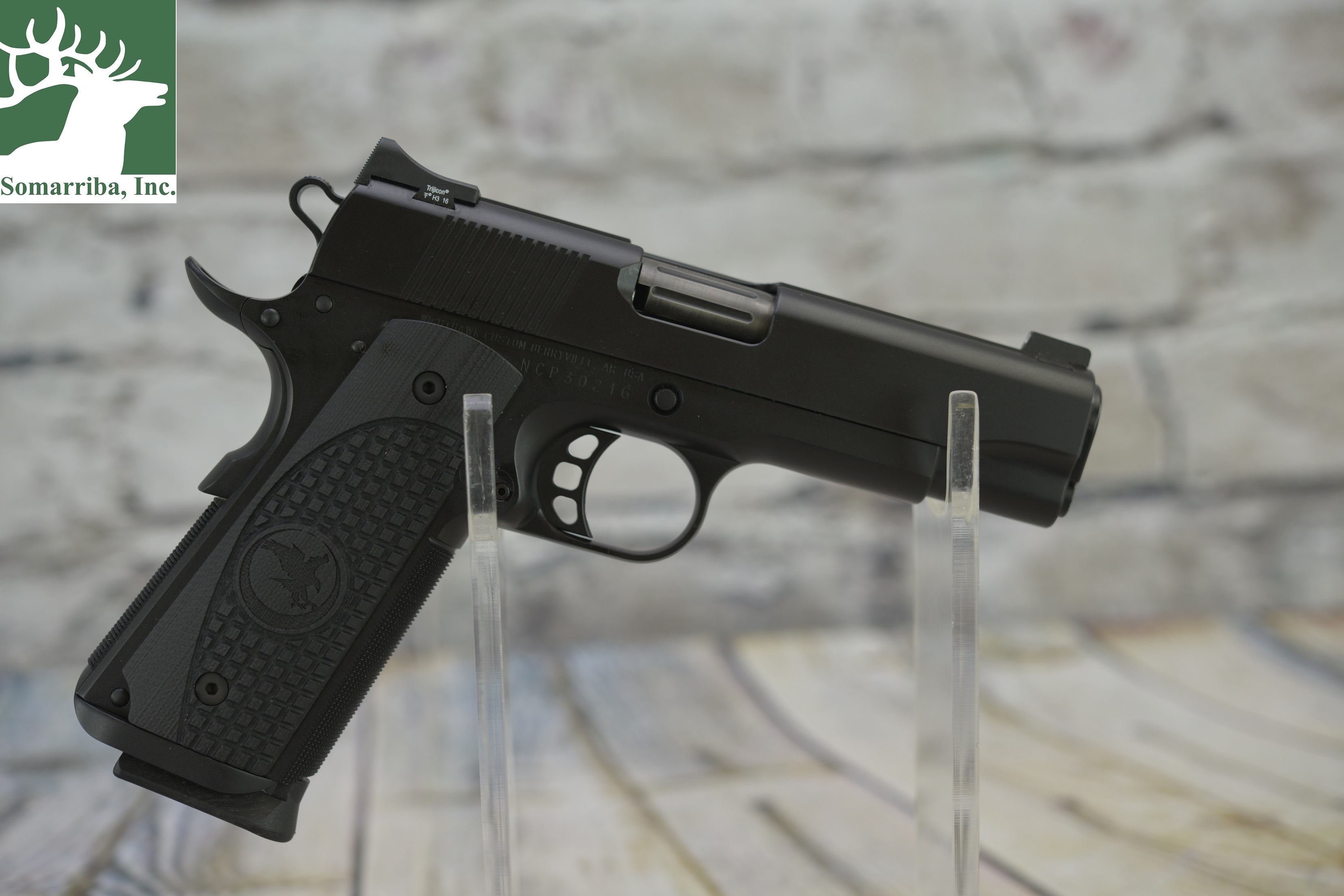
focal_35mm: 60
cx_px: 672
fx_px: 2240
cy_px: 448
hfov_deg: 33.4
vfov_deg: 22.6
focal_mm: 60
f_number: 4.5
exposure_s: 1/80
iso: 250
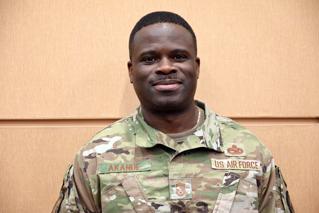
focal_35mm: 70
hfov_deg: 28.8
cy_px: 106
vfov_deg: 19.5
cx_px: 160
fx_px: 620
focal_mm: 70
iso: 3200
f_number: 4
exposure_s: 1/100
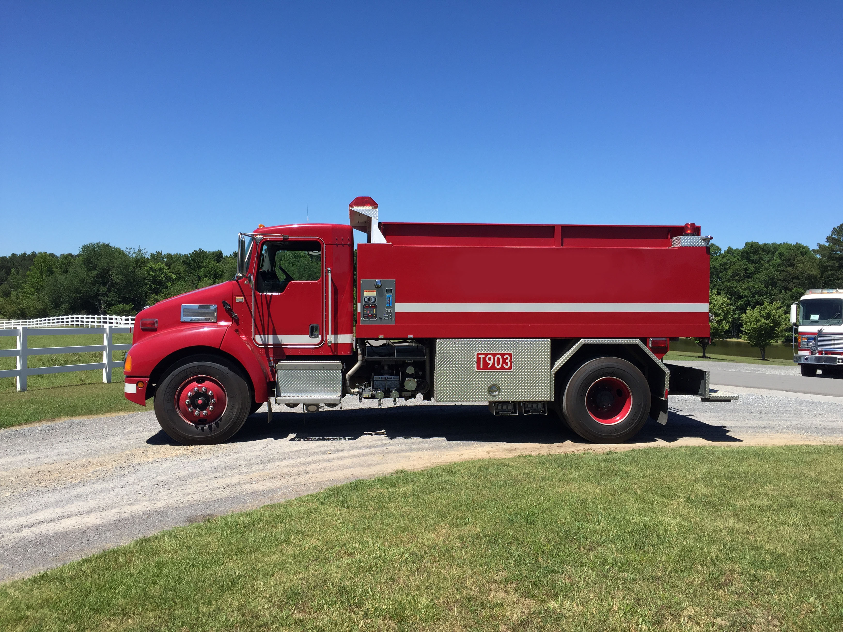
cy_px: 316
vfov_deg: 48.2
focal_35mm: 29
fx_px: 706
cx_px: 422
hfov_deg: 61.7
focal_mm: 4.15
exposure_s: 1/1522
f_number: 2.2
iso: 32
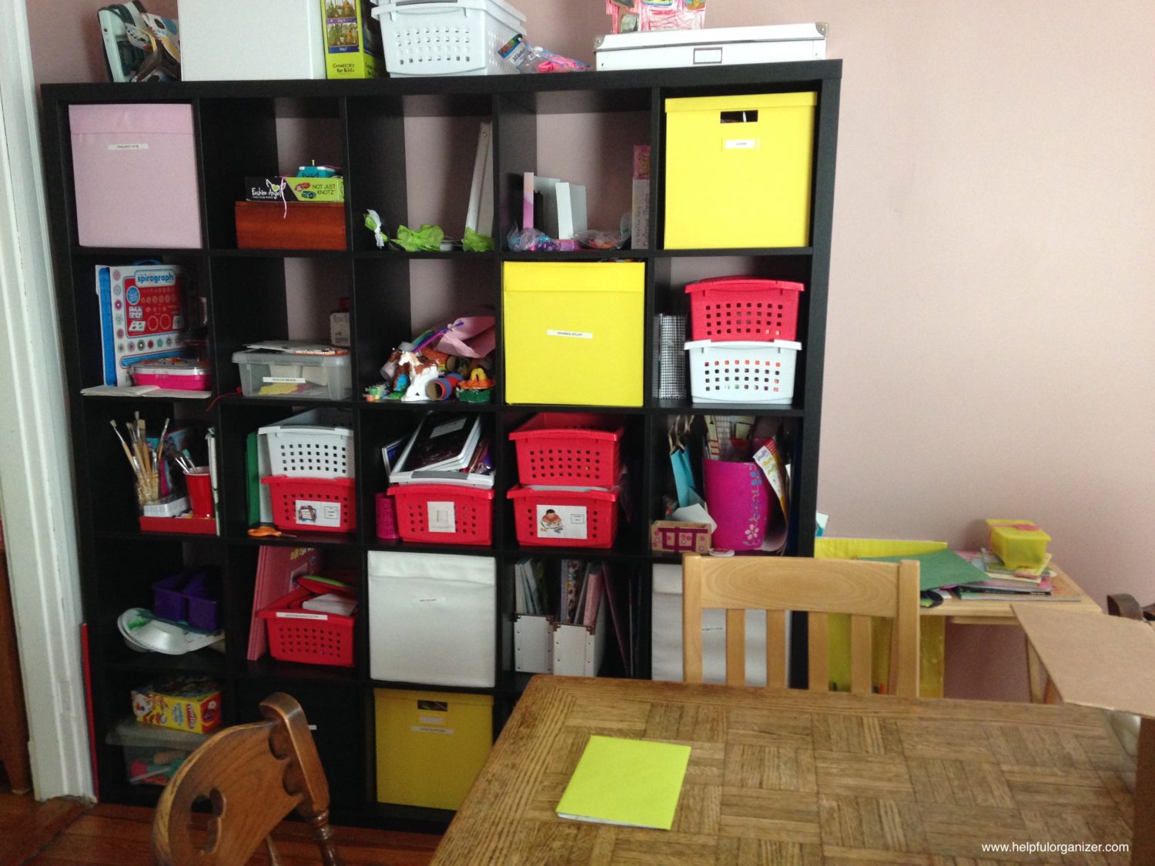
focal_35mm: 33
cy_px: 433
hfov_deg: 55.4
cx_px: 578
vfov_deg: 42.9
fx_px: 1101
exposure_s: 1/20
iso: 200
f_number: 2.4
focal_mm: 4.12
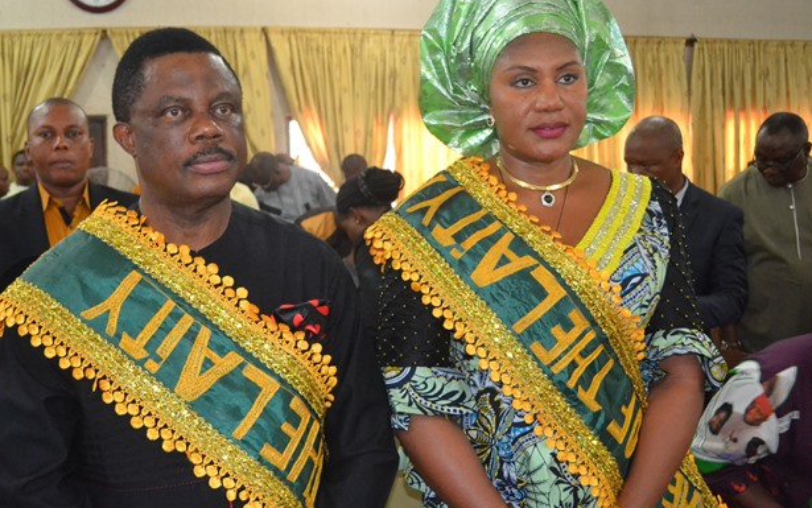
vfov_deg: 31.3
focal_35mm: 41
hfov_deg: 48.1
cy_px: 224
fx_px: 908
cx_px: 353
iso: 3200
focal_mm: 22
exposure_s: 1/60
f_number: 3.8
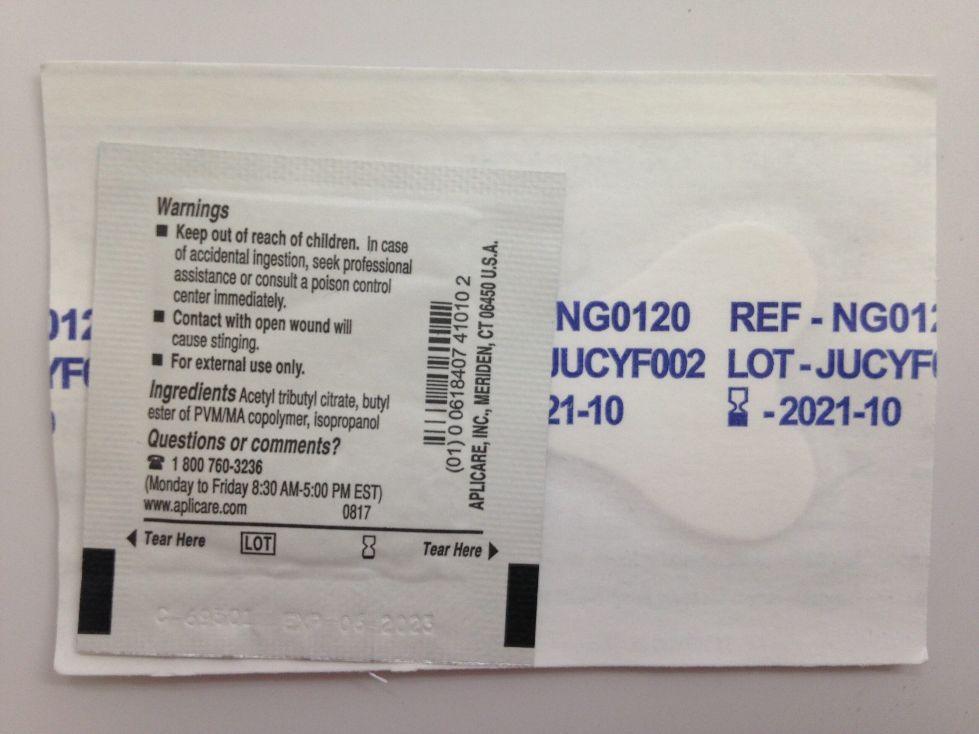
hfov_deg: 55.4
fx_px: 933
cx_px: 490
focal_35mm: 33
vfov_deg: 42.9
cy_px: 367
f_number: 2.4
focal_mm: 4.12
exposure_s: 1/60
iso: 64
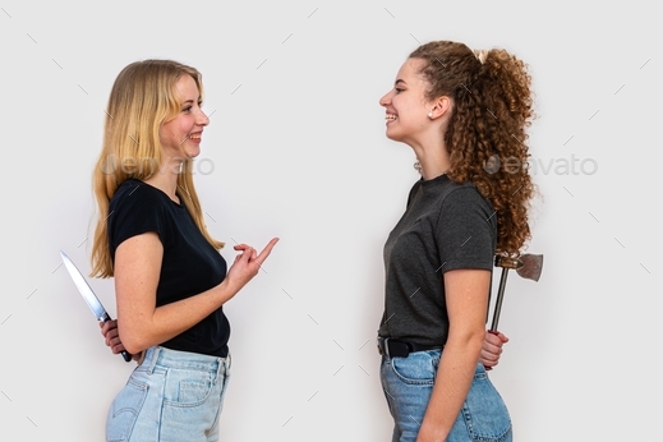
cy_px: 224
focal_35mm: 58
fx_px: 1068
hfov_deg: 34.5
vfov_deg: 23.4
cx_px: 345
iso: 50
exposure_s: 1/250
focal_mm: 34
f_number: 5
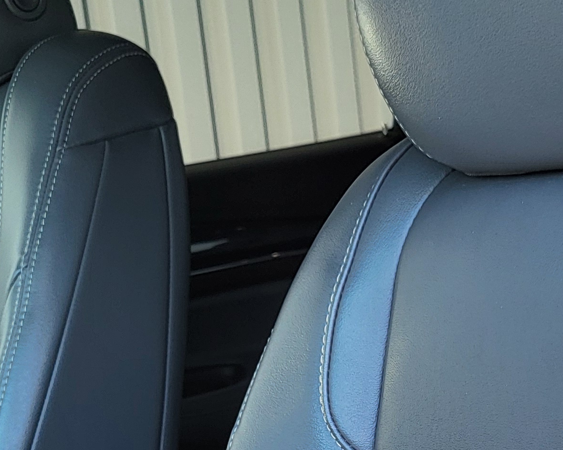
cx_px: 431
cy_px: 570
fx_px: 1433
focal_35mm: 86
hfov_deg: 22.0
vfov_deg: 16.9
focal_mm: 5.4
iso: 40
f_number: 1.8
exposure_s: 1/285
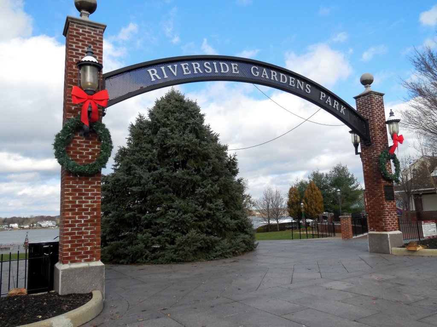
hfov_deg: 69.4
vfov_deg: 54.9
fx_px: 316
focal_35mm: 25
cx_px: 218
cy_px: 164
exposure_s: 1/1250
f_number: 3.1
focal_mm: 4.5
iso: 125
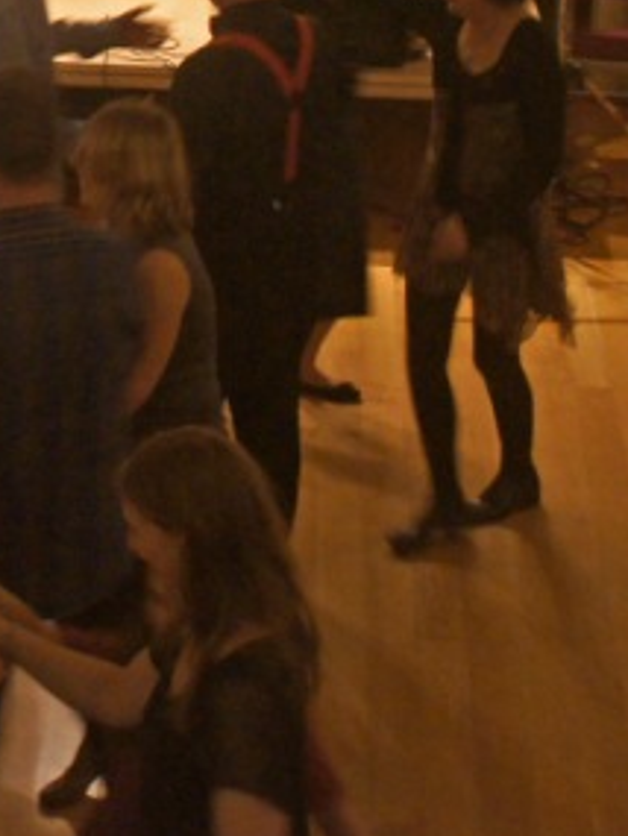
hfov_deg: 10.0
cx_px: -185
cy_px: -100
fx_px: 3505
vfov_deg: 13.3
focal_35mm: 145
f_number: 4
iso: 1600
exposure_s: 1/15
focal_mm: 28
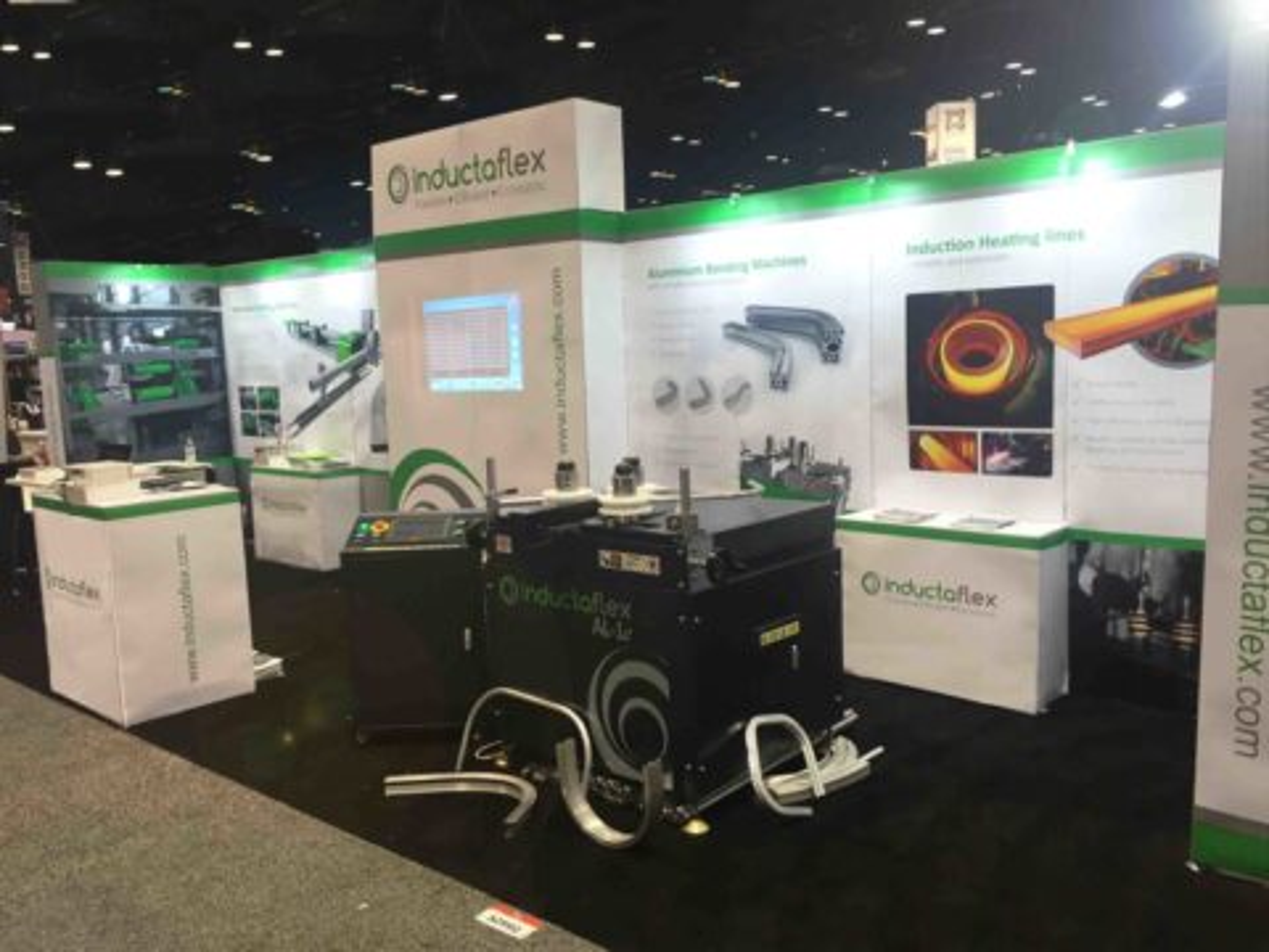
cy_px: 476
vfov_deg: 48.2
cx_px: 634
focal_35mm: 29
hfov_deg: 61.7
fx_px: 1063
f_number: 2.2
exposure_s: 1/30
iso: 32
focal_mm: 4.15
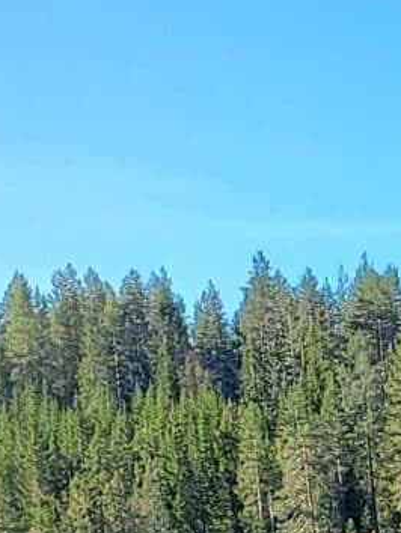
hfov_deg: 7.6
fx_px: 2900
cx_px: 800
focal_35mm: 188
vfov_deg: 9.6
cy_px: 1168
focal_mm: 5.4
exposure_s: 1/868
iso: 40
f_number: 1.8
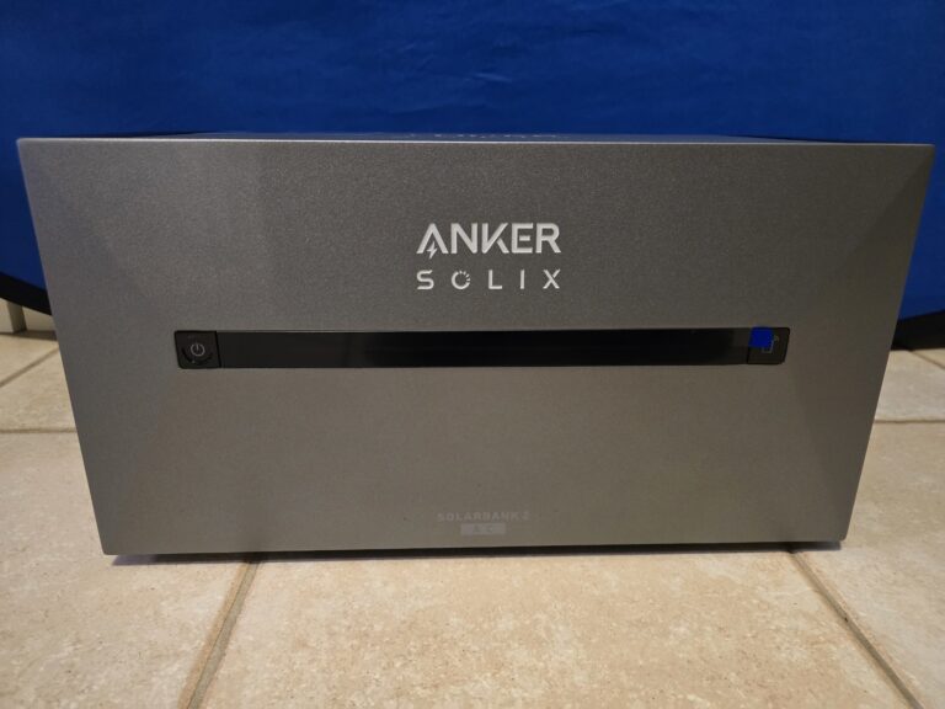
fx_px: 628
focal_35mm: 23
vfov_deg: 58.9
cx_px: 472
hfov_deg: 73.9
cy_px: 354
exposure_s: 1/50
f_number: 1.7
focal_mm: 6.3
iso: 1250
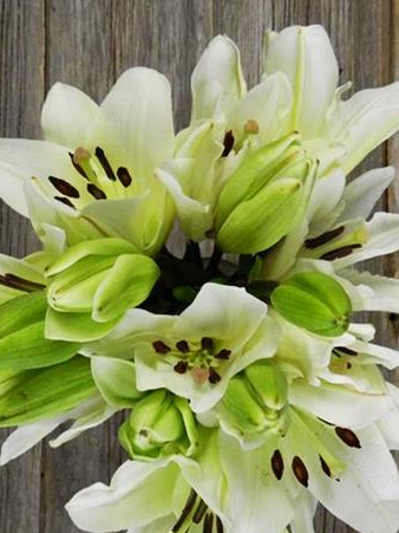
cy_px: 316
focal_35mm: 37
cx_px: 195
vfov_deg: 49.9
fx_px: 569
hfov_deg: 38.6
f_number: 3.5
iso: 800
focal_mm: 4.5
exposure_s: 1/100
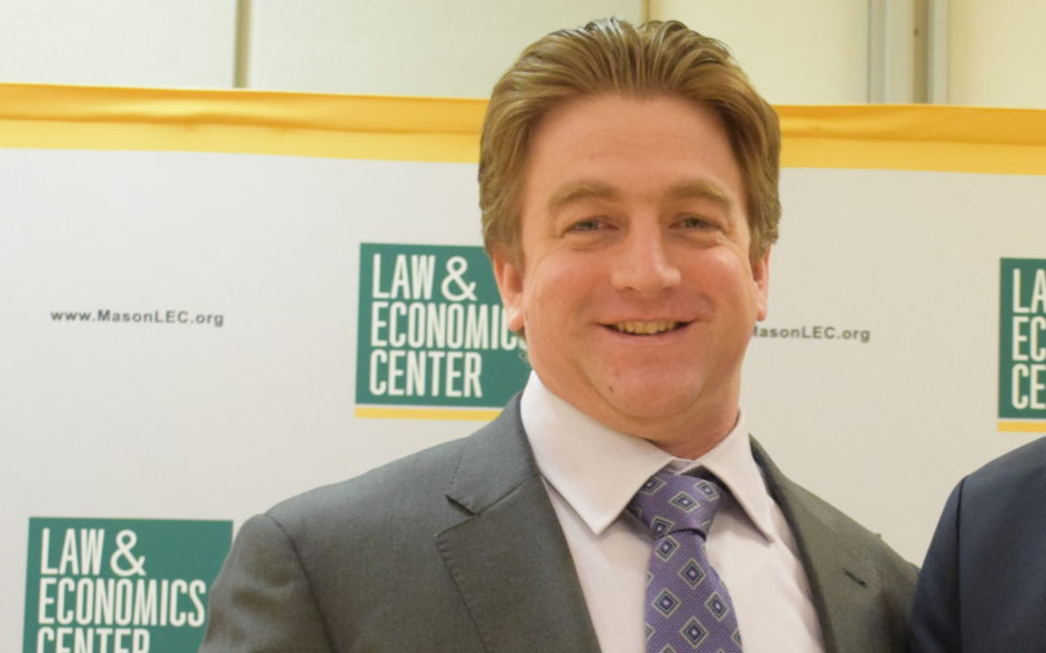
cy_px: 697
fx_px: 2651
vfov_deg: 13.8
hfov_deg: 21.9
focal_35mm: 93
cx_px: 918
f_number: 4
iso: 2800
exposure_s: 1/60
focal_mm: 28
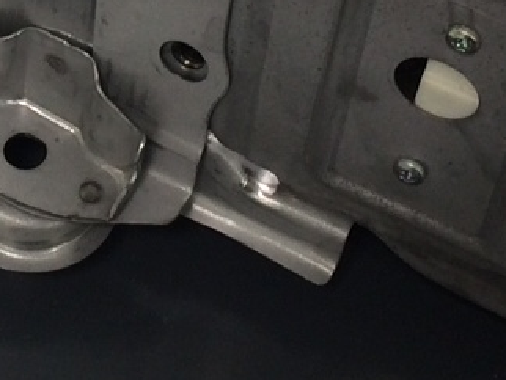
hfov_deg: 12.6
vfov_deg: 9.2
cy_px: -352
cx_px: -152
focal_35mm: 152
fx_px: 2224
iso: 40
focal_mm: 4.12
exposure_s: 1/60
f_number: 2.2
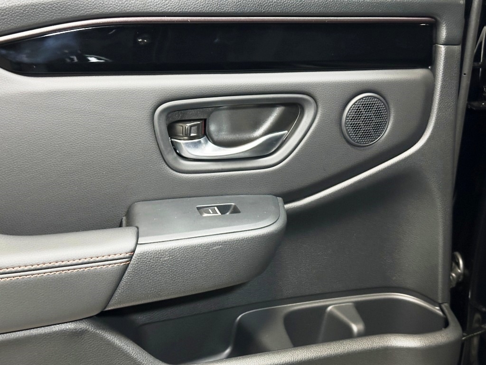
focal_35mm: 48
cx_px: 243
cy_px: 182
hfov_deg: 39.7
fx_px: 674
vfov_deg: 30.3
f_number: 1.78
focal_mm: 6.86
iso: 640
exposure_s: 1/24
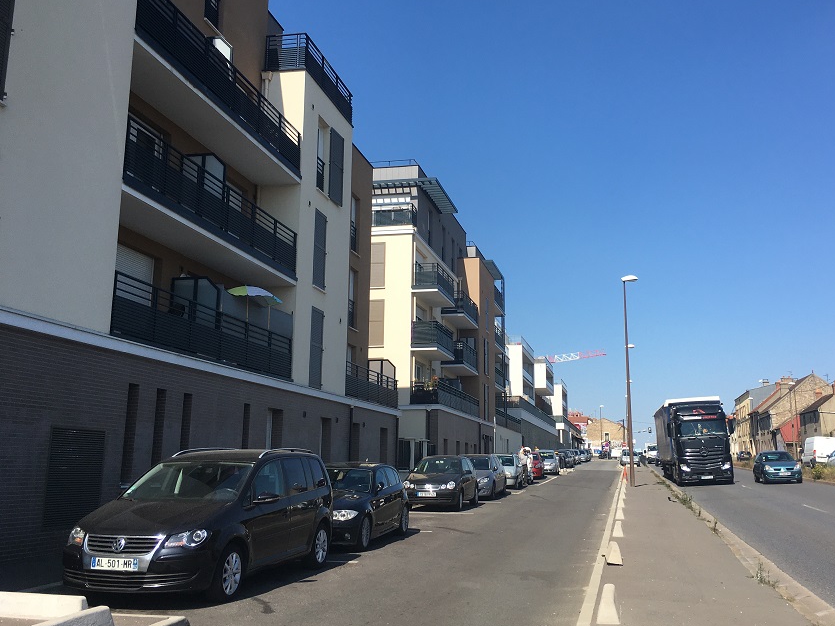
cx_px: 488
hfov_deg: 52.4
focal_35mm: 35
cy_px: 288
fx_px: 844
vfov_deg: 40.7
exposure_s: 1/1451
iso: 25
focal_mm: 4.15
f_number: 2.2
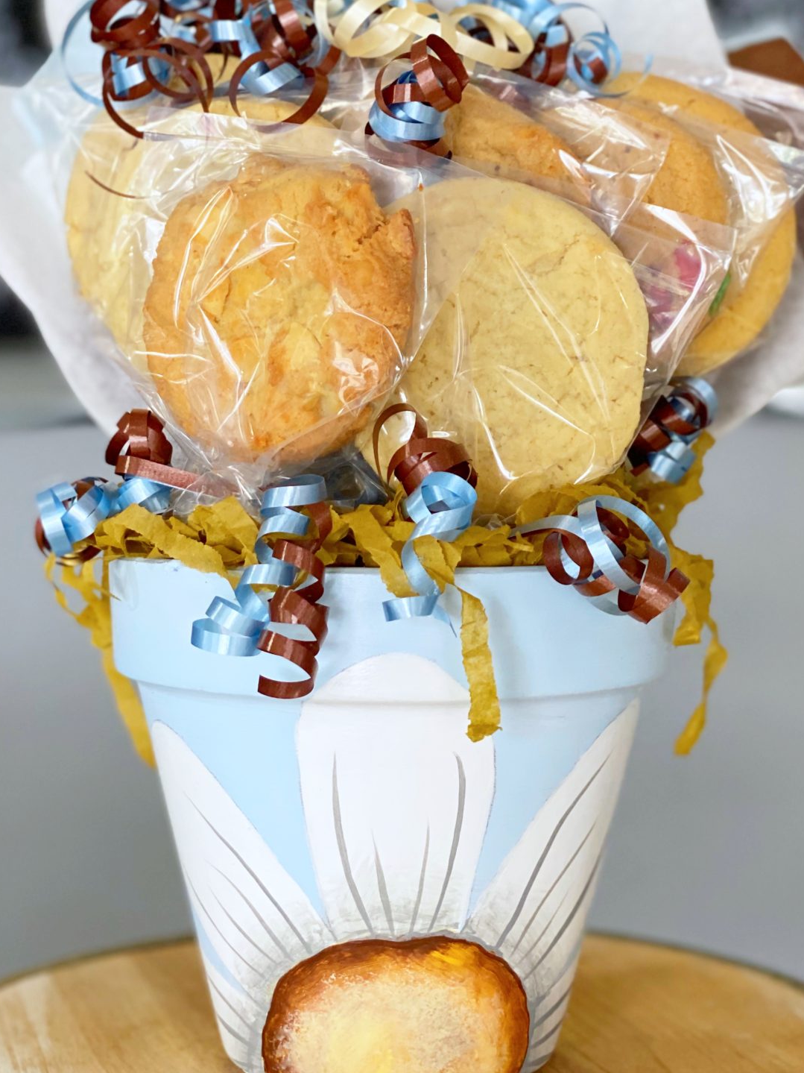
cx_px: 420
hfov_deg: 19.9
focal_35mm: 74
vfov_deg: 26.3
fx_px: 2292
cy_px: 453
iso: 160
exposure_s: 1/120
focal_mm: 6
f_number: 2
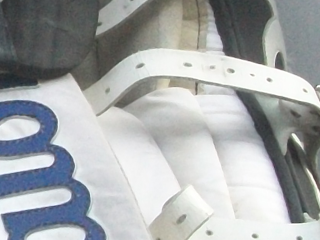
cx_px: -220
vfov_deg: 10.5
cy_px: 155
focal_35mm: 141
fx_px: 1303
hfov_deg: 12.9
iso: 400
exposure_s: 1/320
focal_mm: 5.7
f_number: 2.9
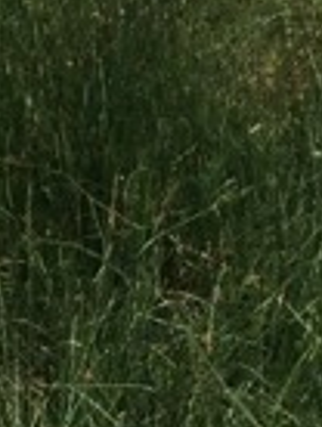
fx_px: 3549
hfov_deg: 5.1
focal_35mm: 287
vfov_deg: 6.8
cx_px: -303
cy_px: -142
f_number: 2.4
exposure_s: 1/1508
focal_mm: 3.3
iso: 25
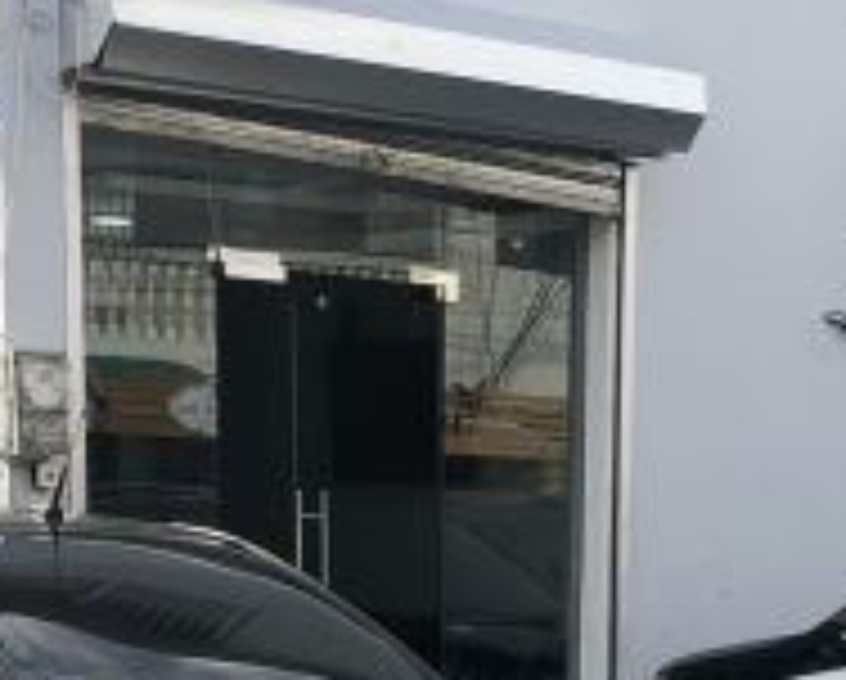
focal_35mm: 116
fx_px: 2909
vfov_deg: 12.3
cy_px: 1198
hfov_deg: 16.4
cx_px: 662
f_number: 1.8
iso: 20
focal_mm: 4
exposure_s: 1/666
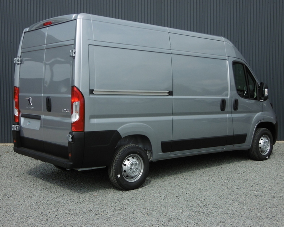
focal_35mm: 45
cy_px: 113
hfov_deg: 41.1
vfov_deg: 33.4
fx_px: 378
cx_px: 142
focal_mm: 7.7
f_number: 3.8
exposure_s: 1/800
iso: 100
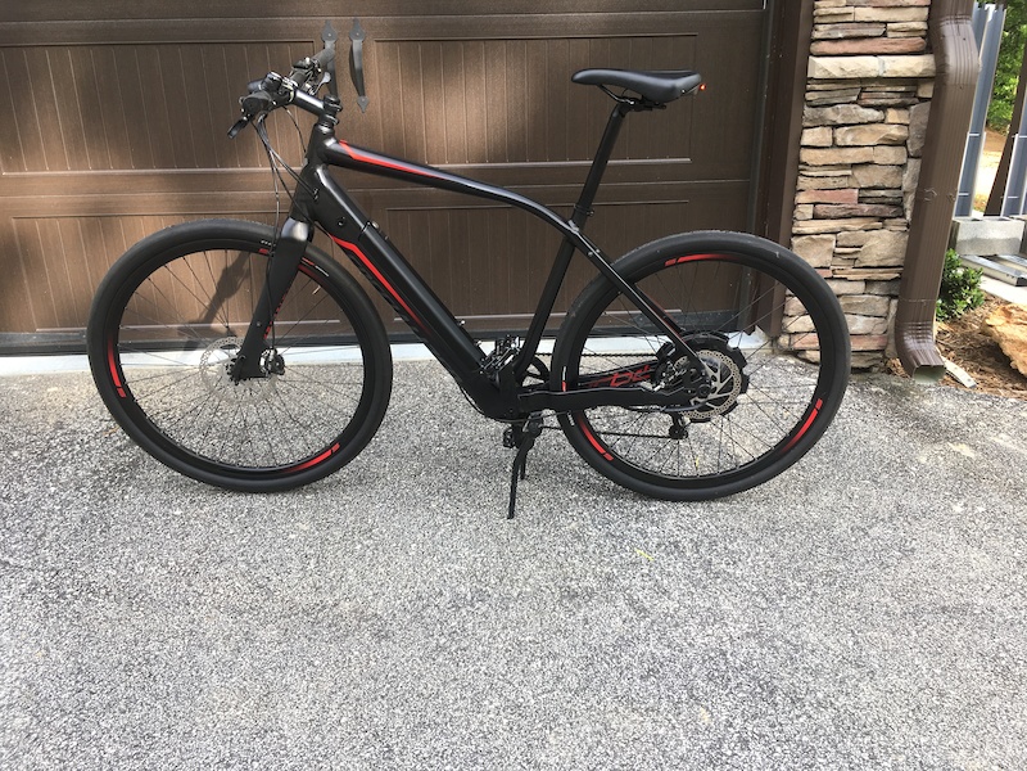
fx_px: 860
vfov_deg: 48.2
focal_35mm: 29
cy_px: 386
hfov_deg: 61.7
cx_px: 514
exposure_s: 1/155
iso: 25
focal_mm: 4.15
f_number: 2.2
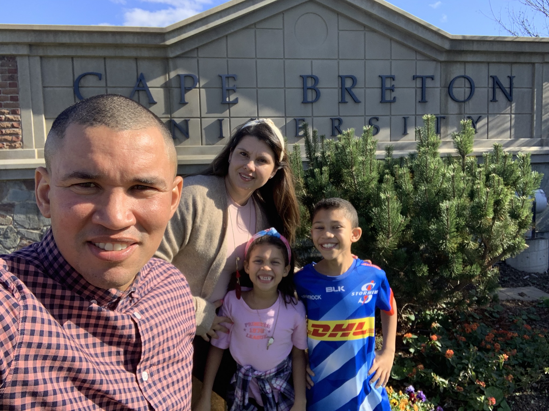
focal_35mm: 32
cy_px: 206
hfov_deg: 56.8
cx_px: 274
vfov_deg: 44.2
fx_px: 508
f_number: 2.2
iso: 16
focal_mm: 2.87
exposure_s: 1/718
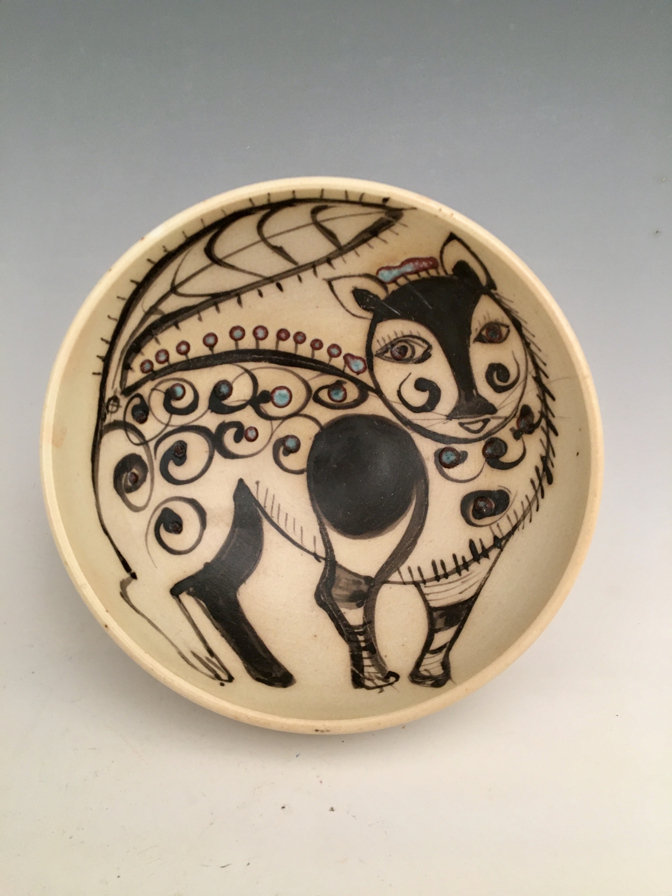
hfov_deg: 48.2
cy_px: 448
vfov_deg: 61.7
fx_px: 751
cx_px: 336
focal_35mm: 29
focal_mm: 4.15
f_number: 2.2
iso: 100
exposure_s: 1/30
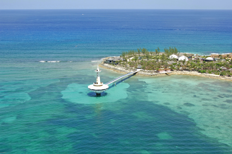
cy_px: 77
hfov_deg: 45.0
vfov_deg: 30.8
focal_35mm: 44
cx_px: 116
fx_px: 280
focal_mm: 29
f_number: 8
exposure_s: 1/1000
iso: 400
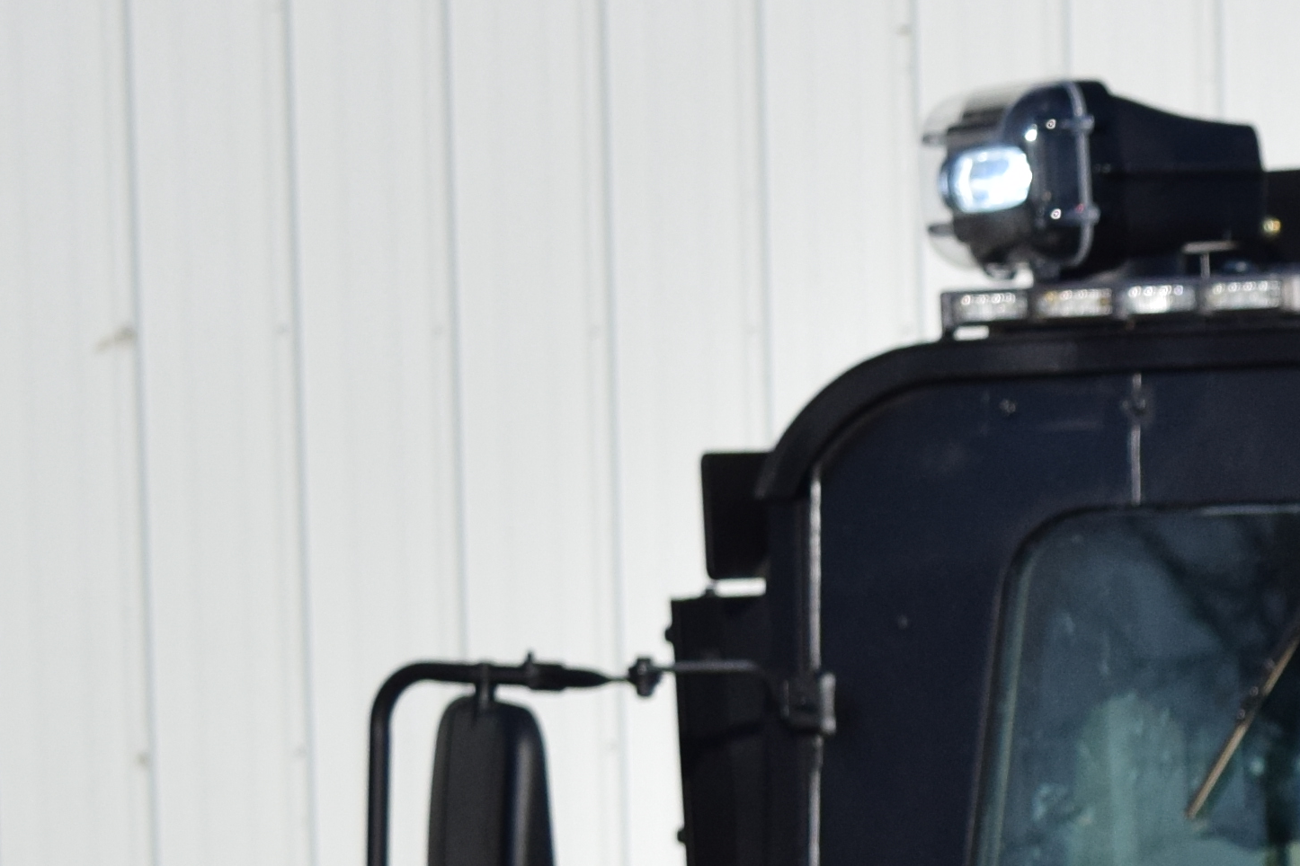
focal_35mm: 249
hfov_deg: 8.0
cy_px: 1593
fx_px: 8991
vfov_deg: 5.4
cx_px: 2178
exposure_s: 1/4000
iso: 400
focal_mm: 40
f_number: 4.8
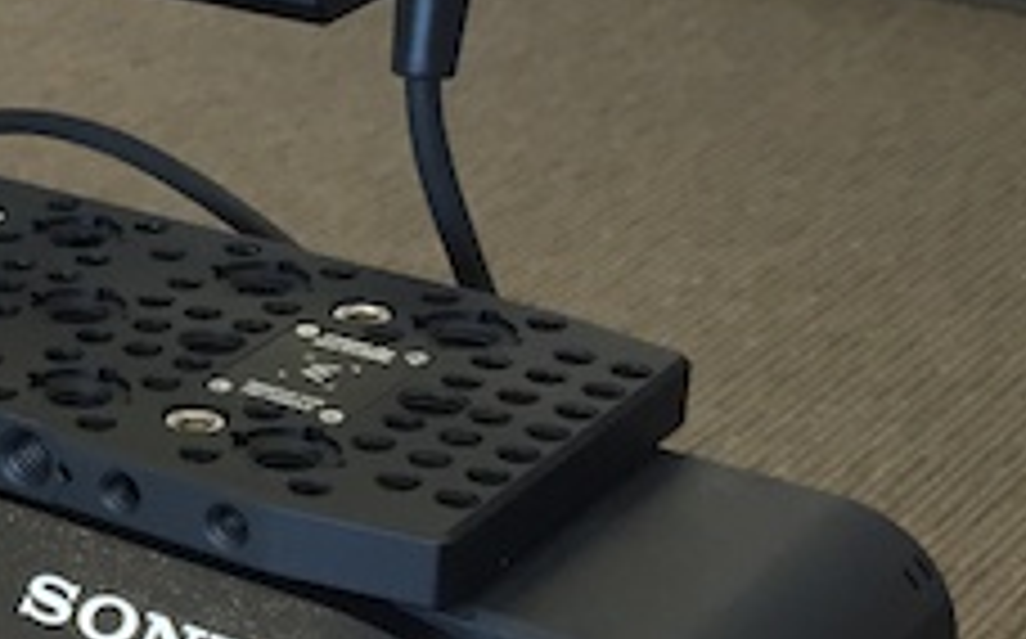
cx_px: -598
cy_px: 378
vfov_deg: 12.1
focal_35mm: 108
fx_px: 3017
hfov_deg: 17.1
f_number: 2.2
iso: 32
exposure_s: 1/30
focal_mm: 4.15
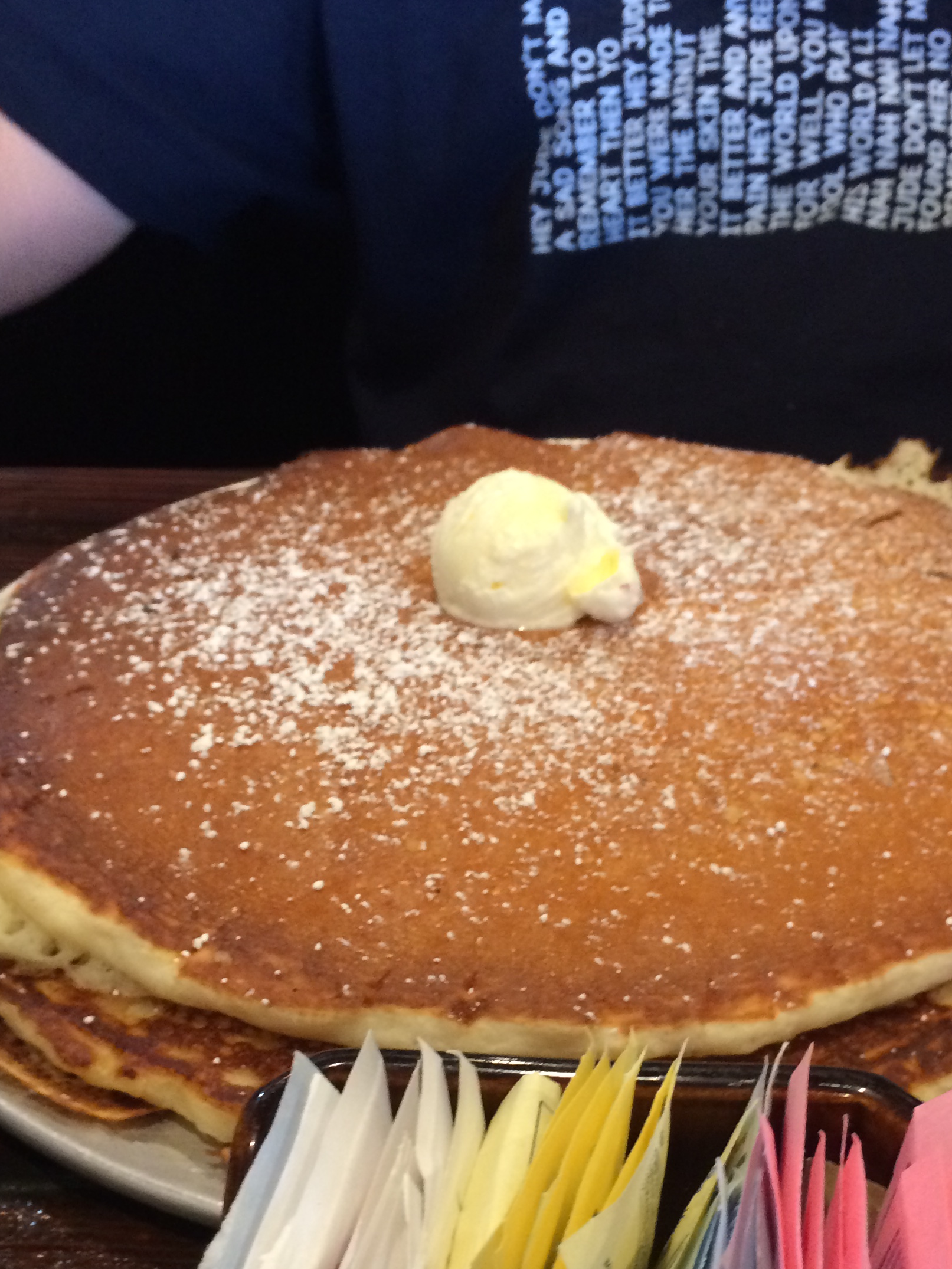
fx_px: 1614
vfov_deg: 42.4
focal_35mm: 44
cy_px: 845
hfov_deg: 32.8
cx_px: 566
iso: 250
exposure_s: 1/30
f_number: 2.2
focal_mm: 4.15
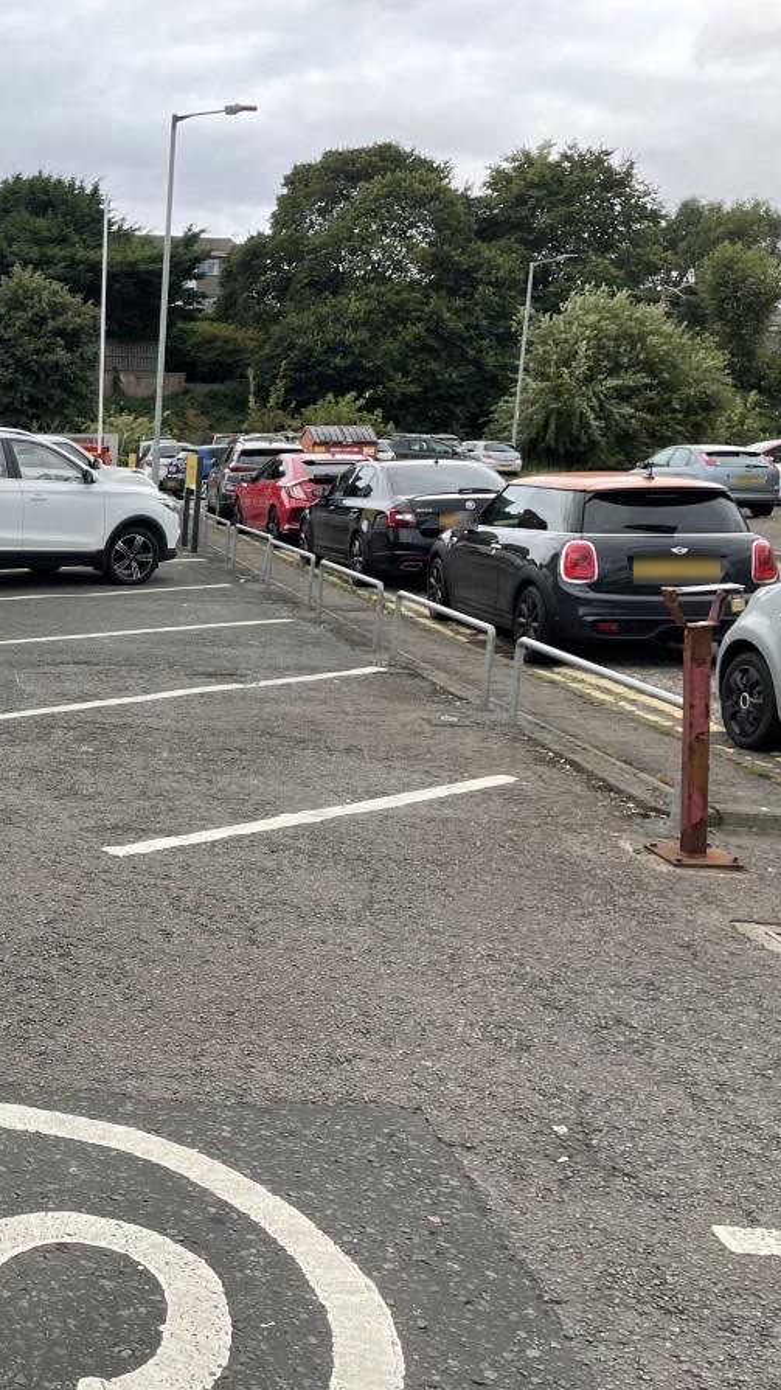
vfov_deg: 52.8
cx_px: -124
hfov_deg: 27.8
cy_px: 697
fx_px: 1400
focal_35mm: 38
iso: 32
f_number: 1.6
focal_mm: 4.2
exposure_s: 1/493
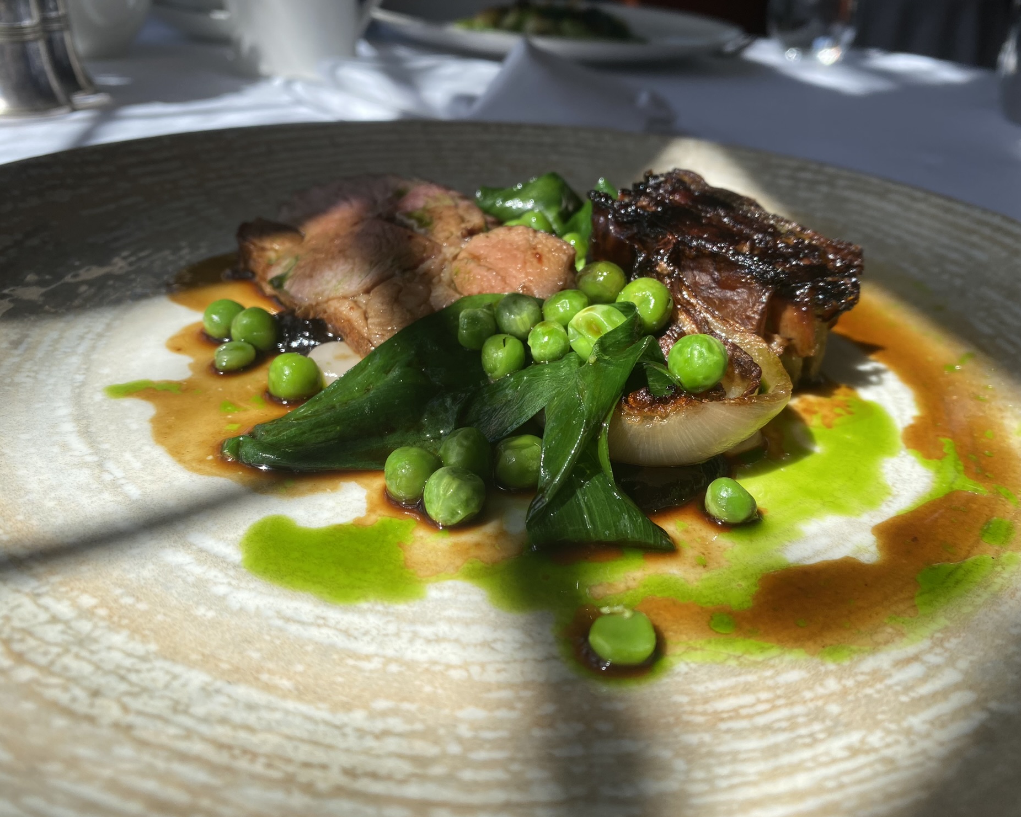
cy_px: 410
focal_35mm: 27
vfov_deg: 53.2
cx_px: 538
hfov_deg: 64.0
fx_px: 816
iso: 32
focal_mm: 4.25
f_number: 1.8
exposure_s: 1/2463
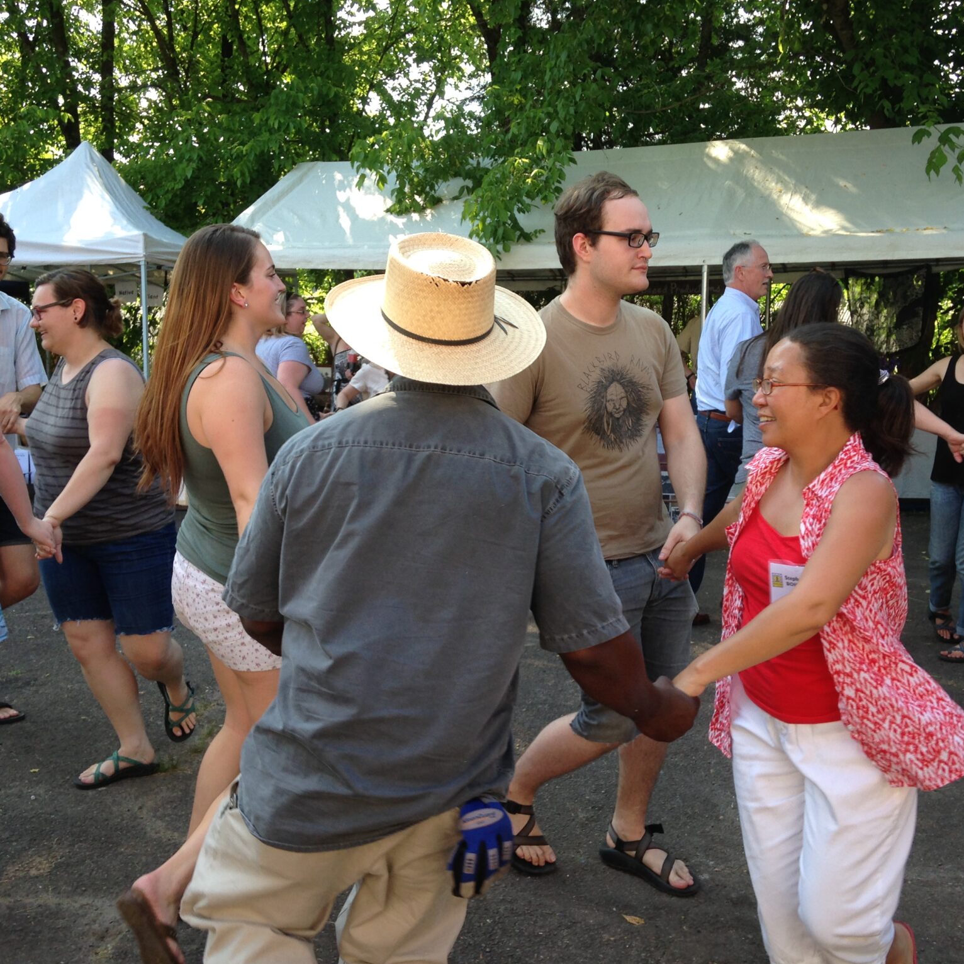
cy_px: 483
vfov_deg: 42.8
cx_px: 503
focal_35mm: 39
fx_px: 1229
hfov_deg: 42.8
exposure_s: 1/253
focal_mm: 4.12
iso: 50
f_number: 2.4
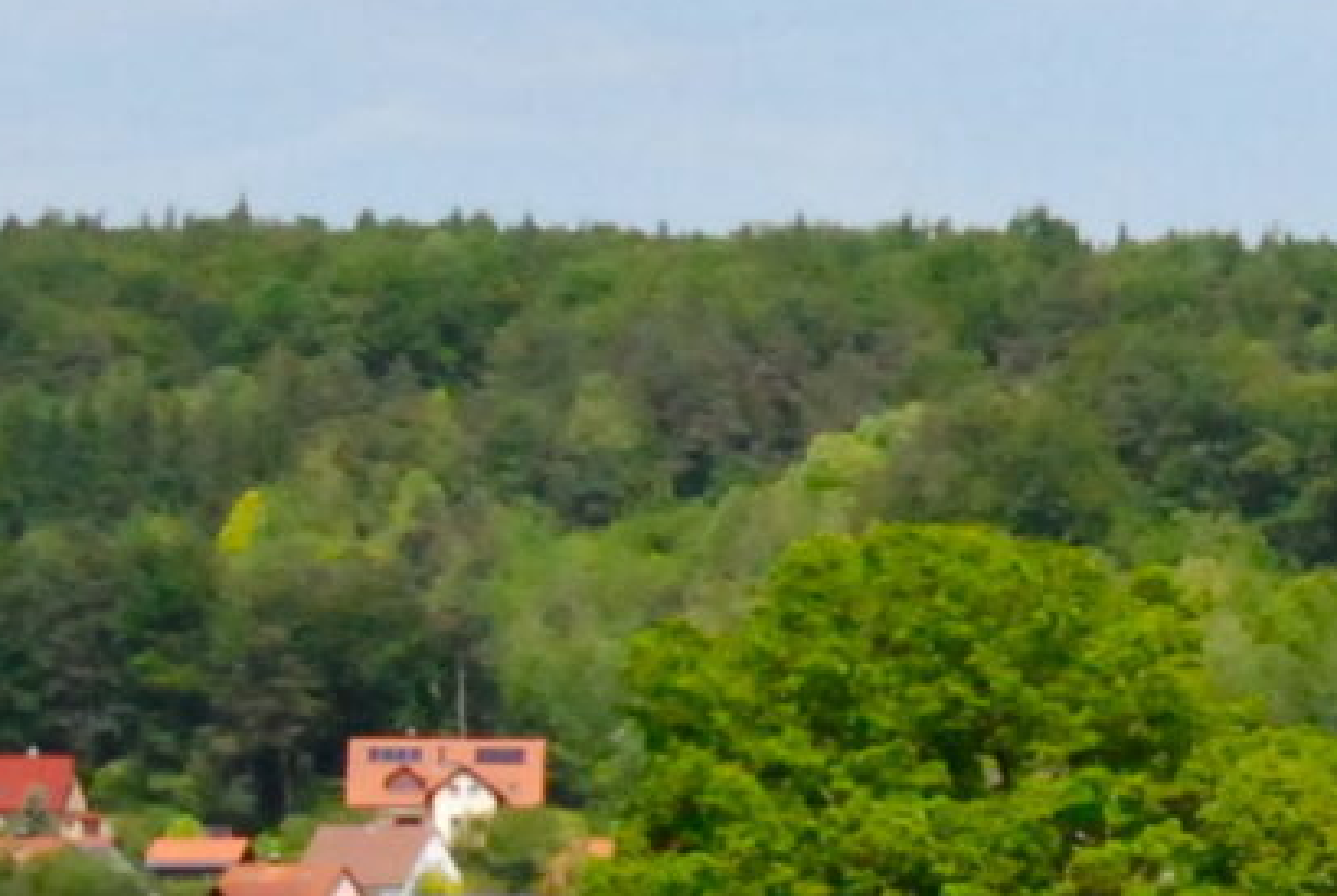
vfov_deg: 7.2
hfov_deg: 10.2
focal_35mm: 188
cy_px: 1478
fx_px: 6992
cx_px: 2586
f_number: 13
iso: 1250
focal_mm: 20
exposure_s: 1/750
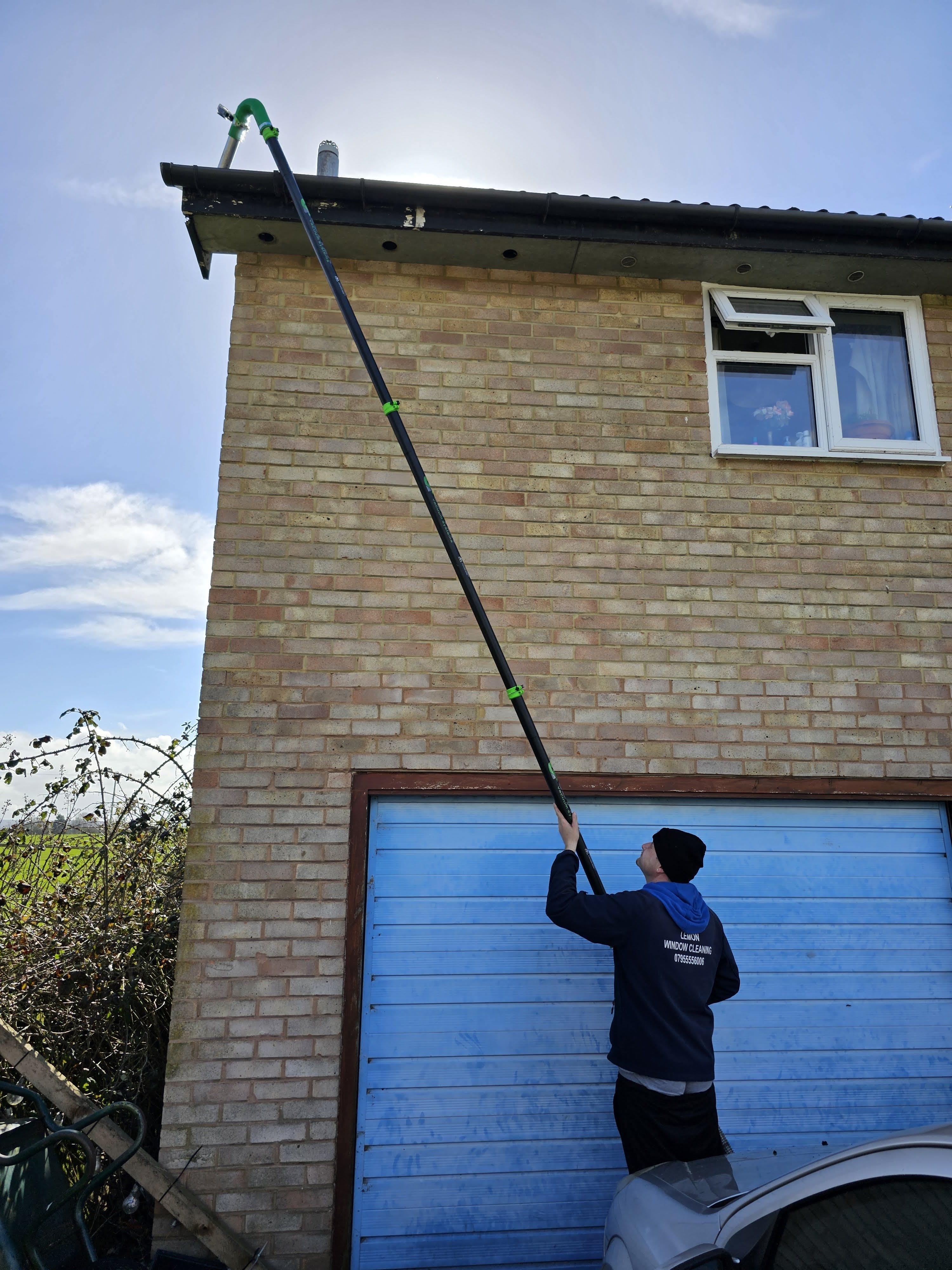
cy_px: 635
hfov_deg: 58.9
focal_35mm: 23
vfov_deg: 73.9
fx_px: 843
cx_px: 476
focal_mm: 6.3
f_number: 1.7
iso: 10
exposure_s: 1/516
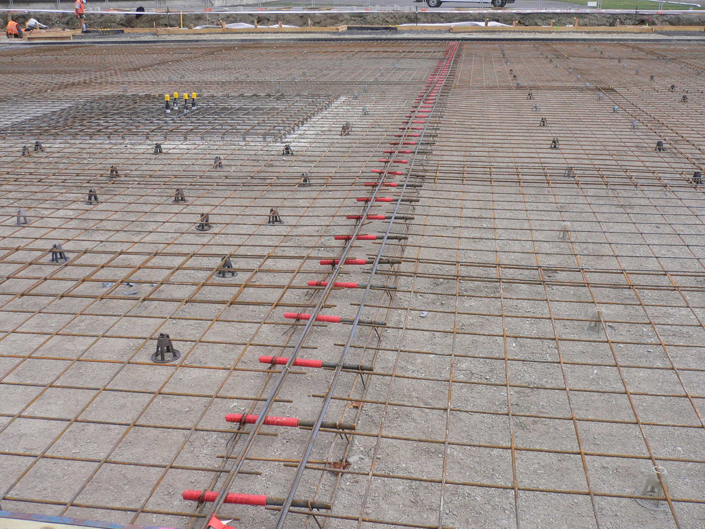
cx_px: 352
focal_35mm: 35
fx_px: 713
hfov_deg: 52.6
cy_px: 264
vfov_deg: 40.7
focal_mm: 5.8
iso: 80
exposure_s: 1/250
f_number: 5.6
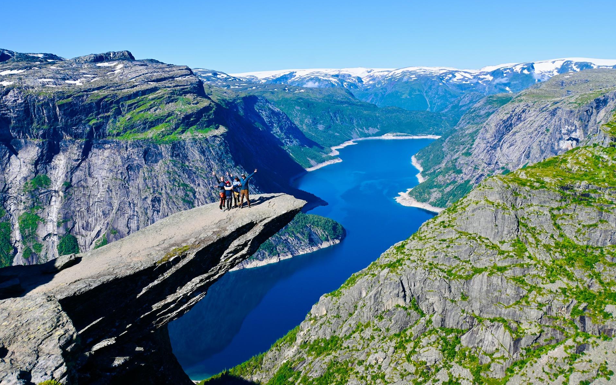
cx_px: 309
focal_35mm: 33
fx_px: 558
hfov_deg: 57.8
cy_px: 184
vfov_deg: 38.0
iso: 100
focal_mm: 21.5
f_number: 7.1
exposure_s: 1/400
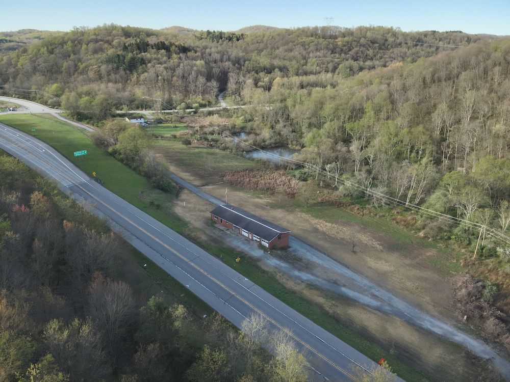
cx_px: 255
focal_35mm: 24
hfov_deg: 71.6
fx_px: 354
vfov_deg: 56.8
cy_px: 191
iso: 100
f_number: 2.8
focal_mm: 4.4
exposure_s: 1/500
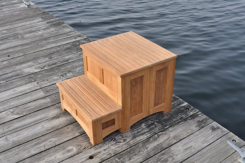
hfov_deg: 46.4
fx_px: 286
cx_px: 122
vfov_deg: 31.8
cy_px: 82
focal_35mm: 42
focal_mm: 28
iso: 200
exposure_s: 1/250
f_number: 8
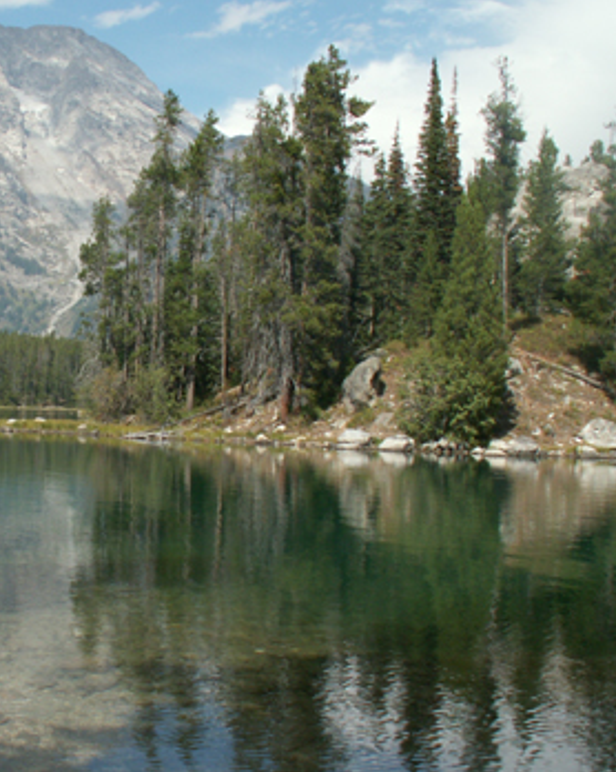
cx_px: 24
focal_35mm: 54
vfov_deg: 34.8
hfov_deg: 26.8
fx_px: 1232
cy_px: 385
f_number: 6.3
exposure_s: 1/200
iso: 50
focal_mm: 5.86
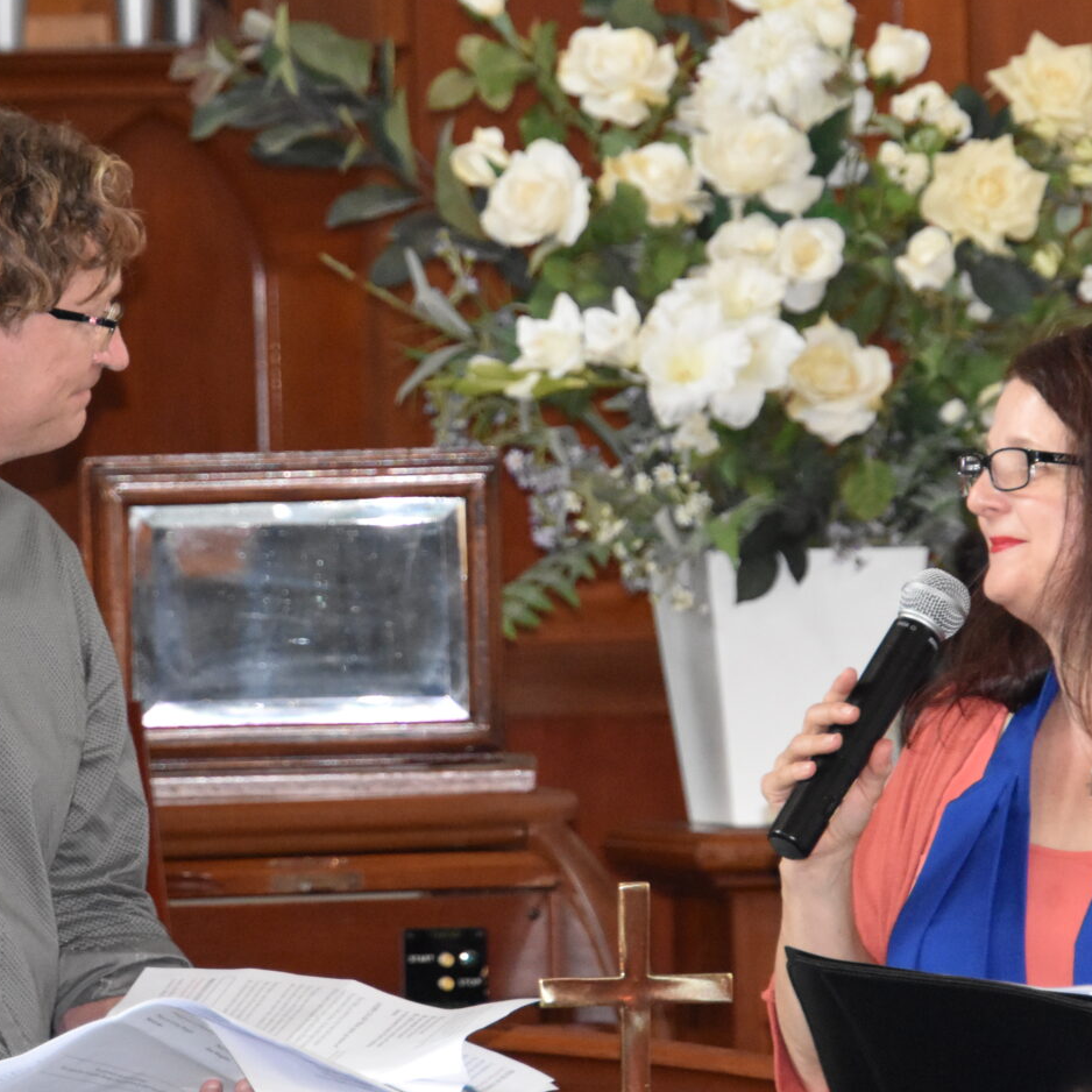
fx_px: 16882
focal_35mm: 473
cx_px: 487
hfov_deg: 3.7
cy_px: 471
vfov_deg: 3.7
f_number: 5.6
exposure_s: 1/60
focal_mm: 170
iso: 3600
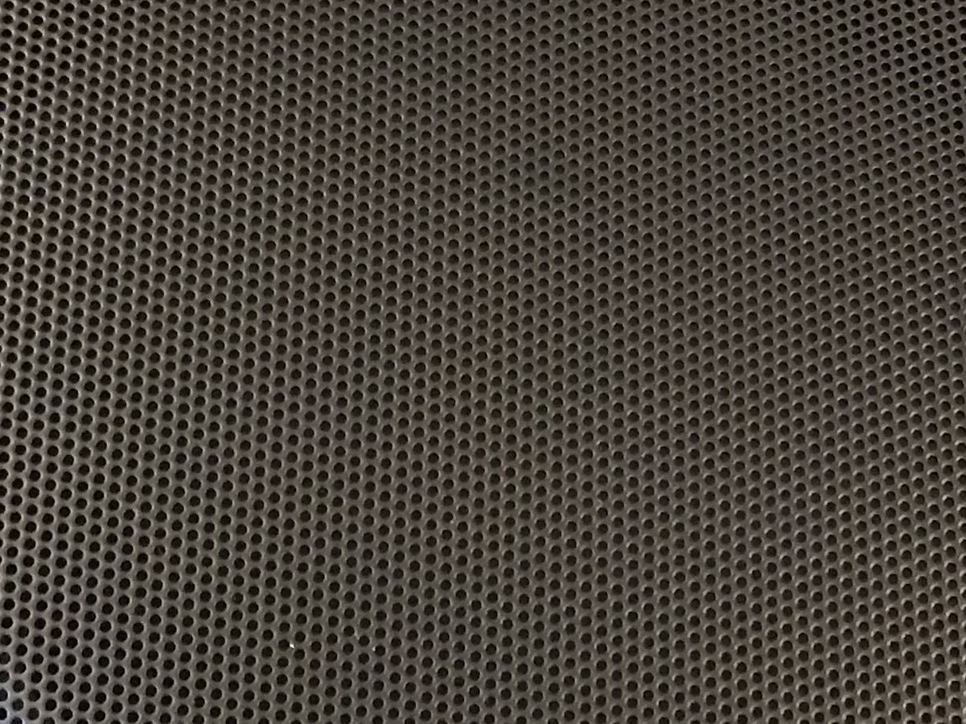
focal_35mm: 93
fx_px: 2595
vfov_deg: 15.8
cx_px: 404
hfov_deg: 21.1
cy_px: 589
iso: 100
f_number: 1.8
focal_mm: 3.99
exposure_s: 1/4
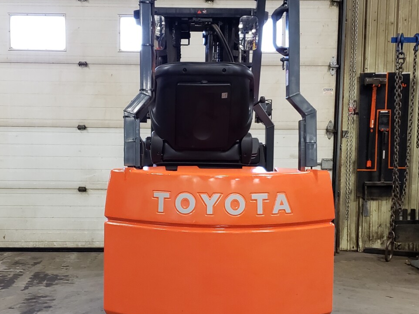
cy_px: 186
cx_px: 178
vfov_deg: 28.0
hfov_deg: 36.7
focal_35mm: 52
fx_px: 629
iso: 320
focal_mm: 4.3
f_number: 1.5
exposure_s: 1/60
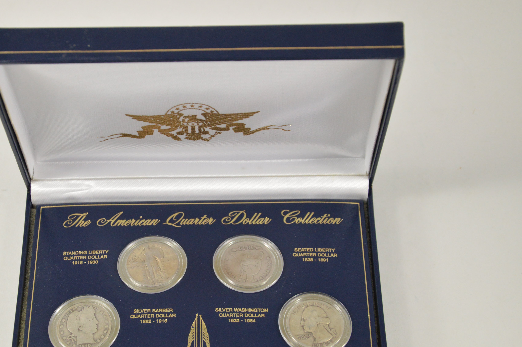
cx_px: 186
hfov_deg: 24.4
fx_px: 1202
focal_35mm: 83
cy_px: 221
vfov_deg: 16.4
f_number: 6.3
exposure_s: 1/160
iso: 800
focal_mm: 42
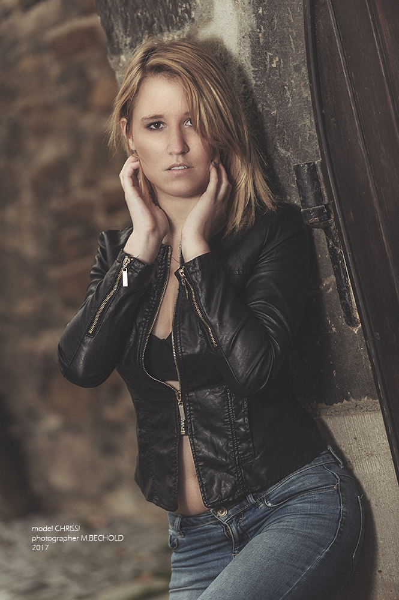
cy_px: 300
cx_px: 200
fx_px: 1998
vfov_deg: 17.1
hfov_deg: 11.4
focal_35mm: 120
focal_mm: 120
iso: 400
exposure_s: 1/250
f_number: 3.5
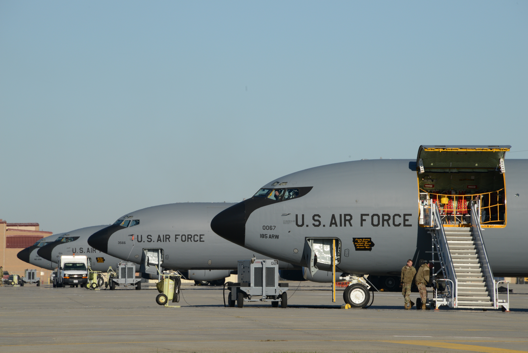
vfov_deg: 4.6
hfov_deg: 6.9
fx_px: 4401
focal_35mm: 300
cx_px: 264
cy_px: 176
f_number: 16
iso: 400
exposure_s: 1/500
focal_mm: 300
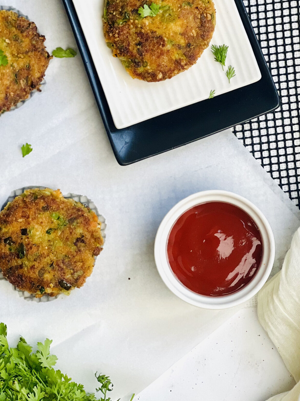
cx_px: 125
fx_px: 1468
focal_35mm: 127
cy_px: 108
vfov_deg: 15.5
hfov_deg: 11.7
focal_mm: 9
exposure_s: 1/121
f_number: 2.8
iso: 125
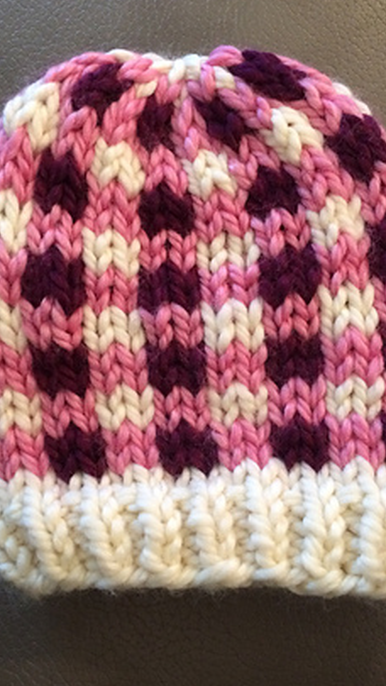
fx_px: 709
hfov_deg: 30.4
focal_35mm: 39
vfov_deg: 51.6
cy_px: 357
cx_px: 216
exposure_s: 1/24
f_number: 2.2
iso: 320
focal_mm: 4.15
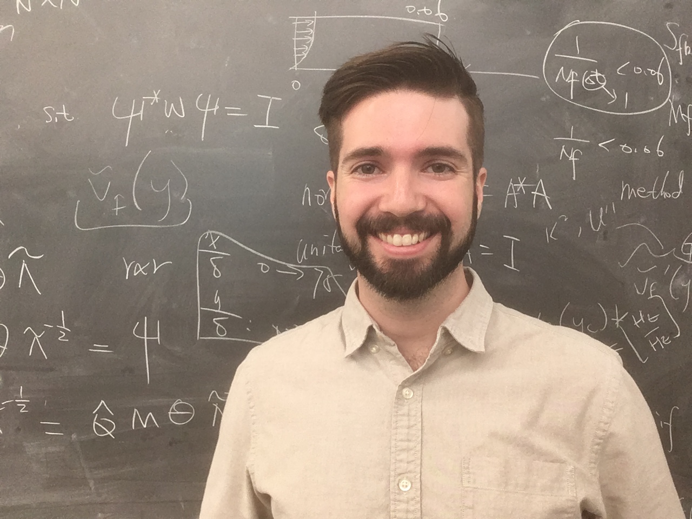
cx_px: 346
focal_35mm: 31
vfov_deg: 45.4
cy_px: 260
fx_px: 620
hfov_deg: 58.4
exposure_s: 1/30
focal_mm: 2.15
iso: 100
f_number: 2.4
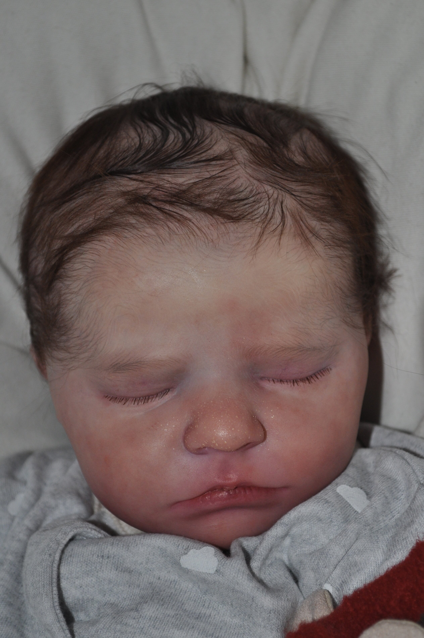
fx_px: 1381
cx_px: 212
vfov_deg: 26.0
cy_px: 319
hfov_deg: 17.5
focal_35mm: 78
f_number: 5.6
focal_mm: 52
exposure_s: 1/60
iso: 450
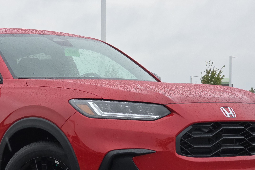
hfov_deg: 15.2
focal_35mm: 134
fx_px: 949
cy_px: 135
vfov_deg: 10.2
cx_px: 57
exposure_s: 1/415
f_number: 2.4
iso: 50
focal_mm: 7.9
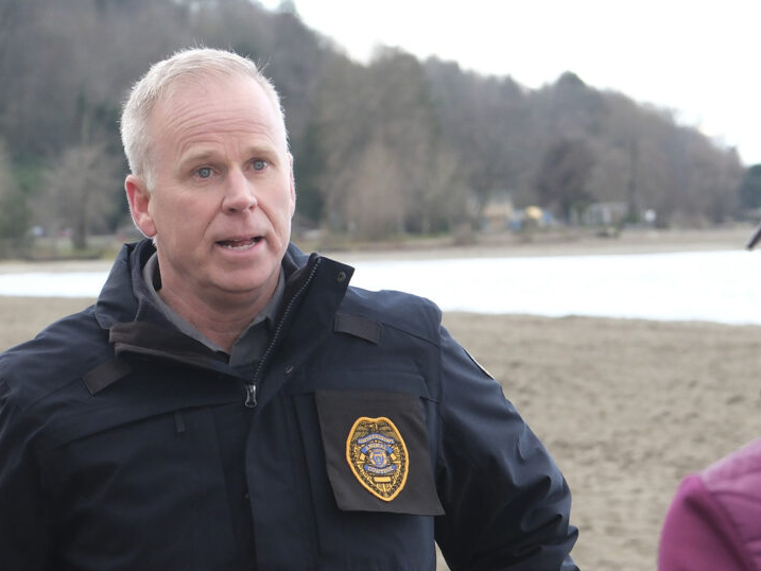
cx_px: 148
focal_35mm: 206
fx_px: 4529
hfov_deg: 9.6
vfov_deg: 7.1
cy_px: 715
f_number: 5
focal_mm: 50
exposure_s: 1/400
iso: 1000
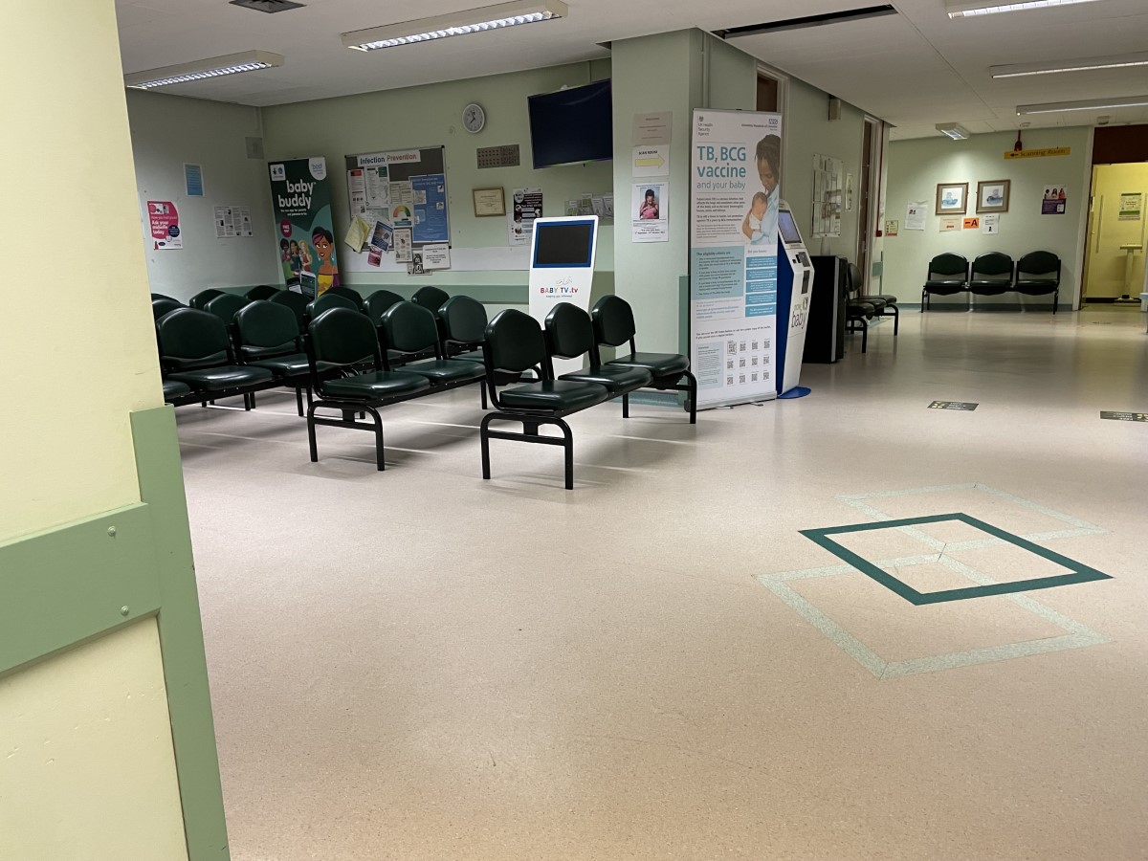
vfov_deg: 53.1
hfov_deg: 67.3
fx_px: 862
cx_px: 574
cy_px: 430
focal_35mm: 26
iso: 100
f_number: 1.6
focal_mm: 4.2
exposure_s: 1/50
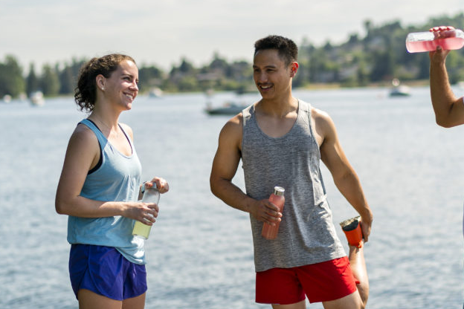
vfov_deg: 16.6
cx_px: 239
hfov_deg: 24.8
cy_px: 208
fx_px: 1057
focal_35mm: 82
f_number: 1.8
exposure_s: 1/6400
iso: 100
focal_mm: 50
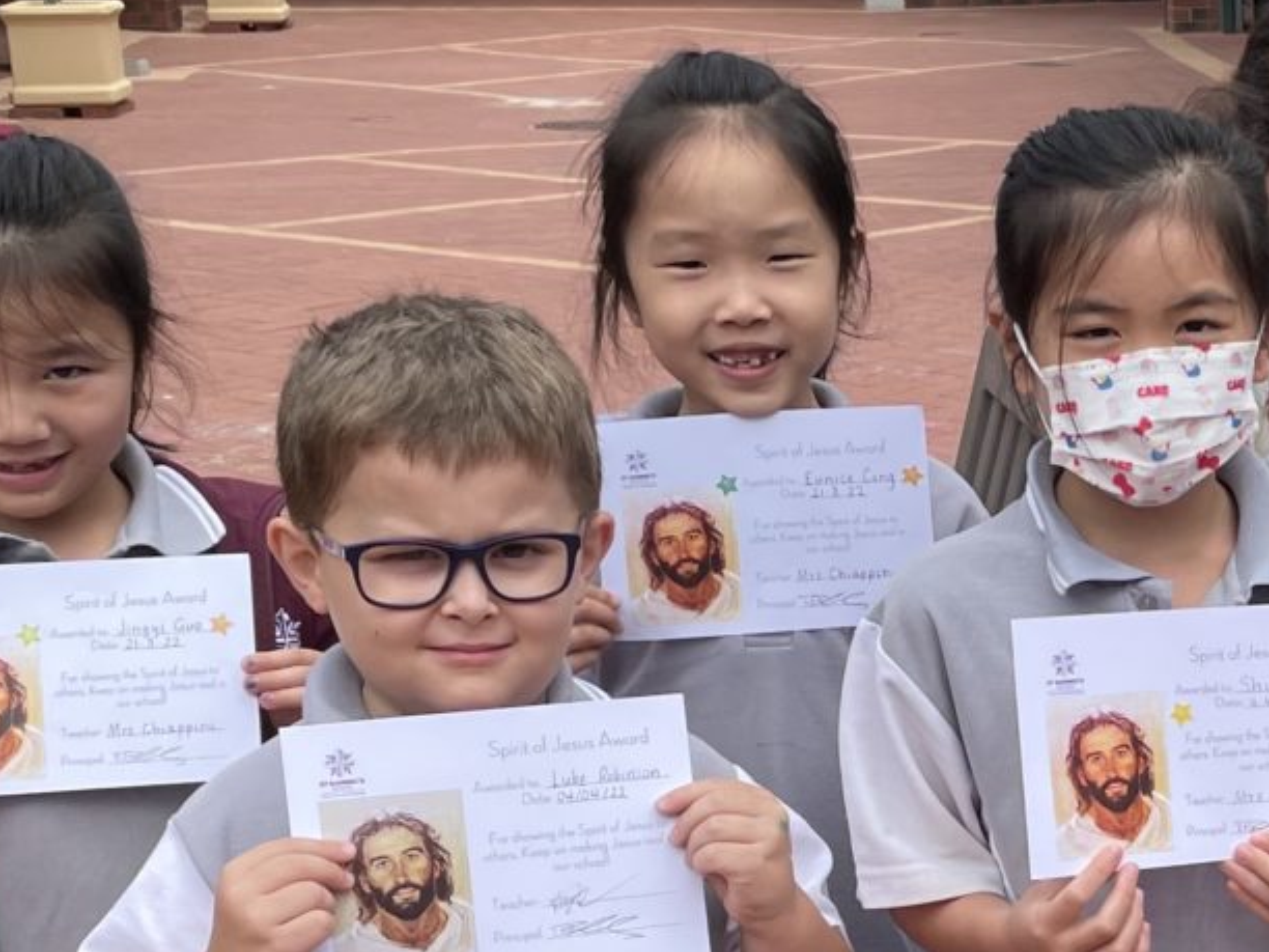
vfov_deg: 16.8
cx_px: 1371
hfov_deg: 21.4
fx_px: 3189
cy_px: 757
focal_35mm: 87
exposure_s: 1/1195
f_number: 1.6
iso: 32
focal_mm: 4.2
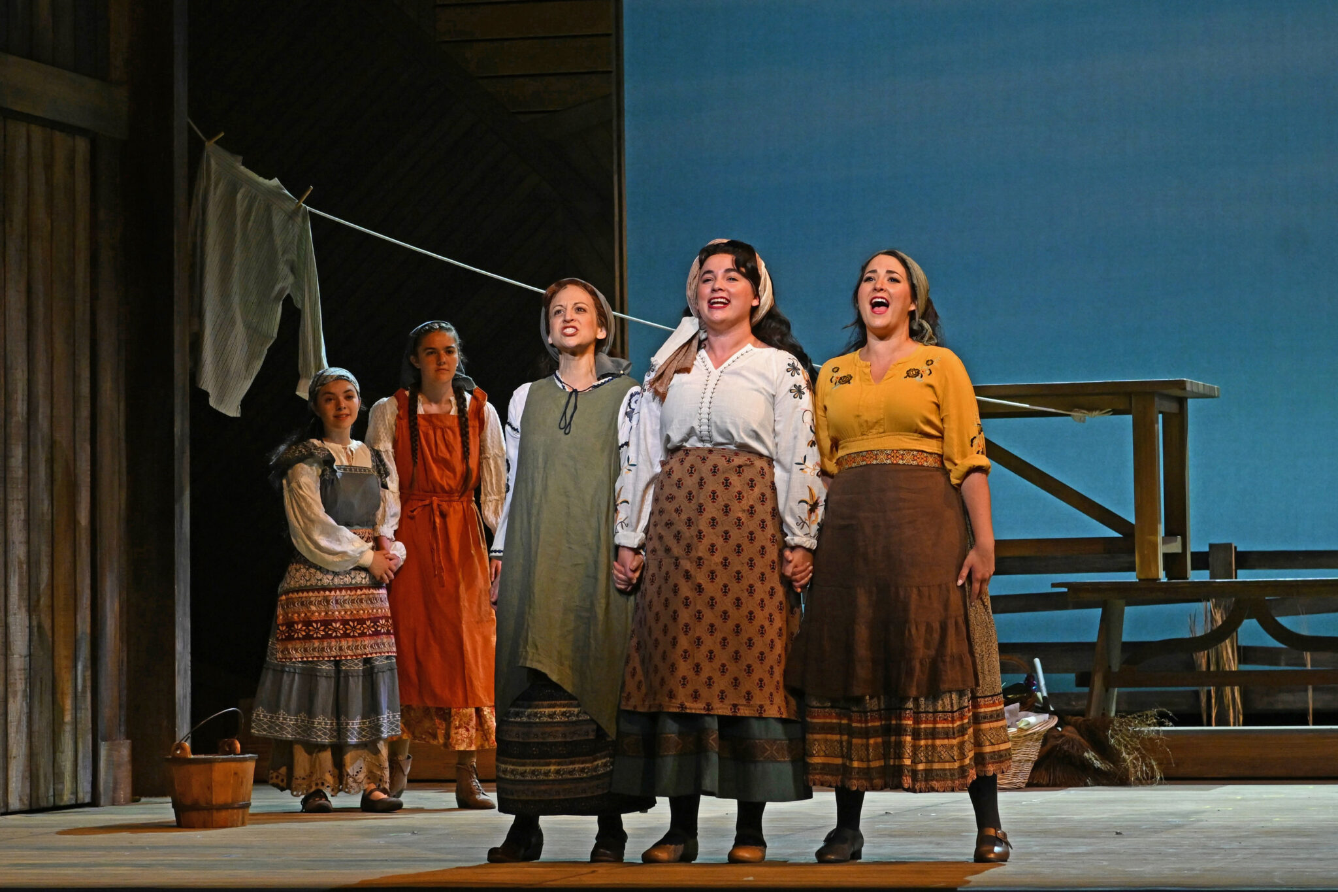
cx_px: 669
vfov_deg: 13.8
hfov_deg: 20.6
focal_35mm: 99
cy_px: 446
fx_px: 3679
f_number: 4.5
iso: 1600
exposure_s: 1/250
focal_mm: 66
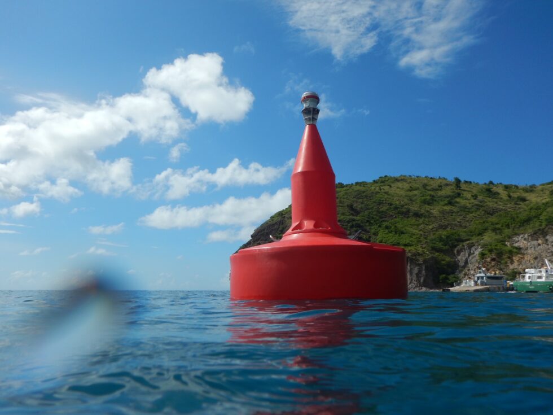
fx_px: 383
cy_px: 208
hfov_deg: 71.6
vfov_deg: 56.8
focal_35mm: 24
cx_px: 276
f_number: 8.2
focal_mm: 4.3
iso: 125
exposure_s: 1/400
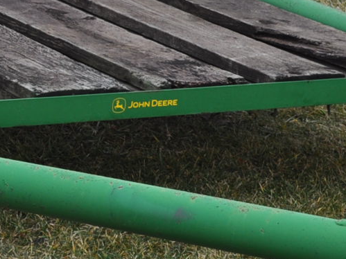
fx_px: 1979
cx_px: -58
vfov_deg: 7.5
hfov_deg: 9.9
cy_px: 70
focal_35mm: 198
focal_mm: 32
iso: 200
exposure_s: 1/200
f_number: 7.1
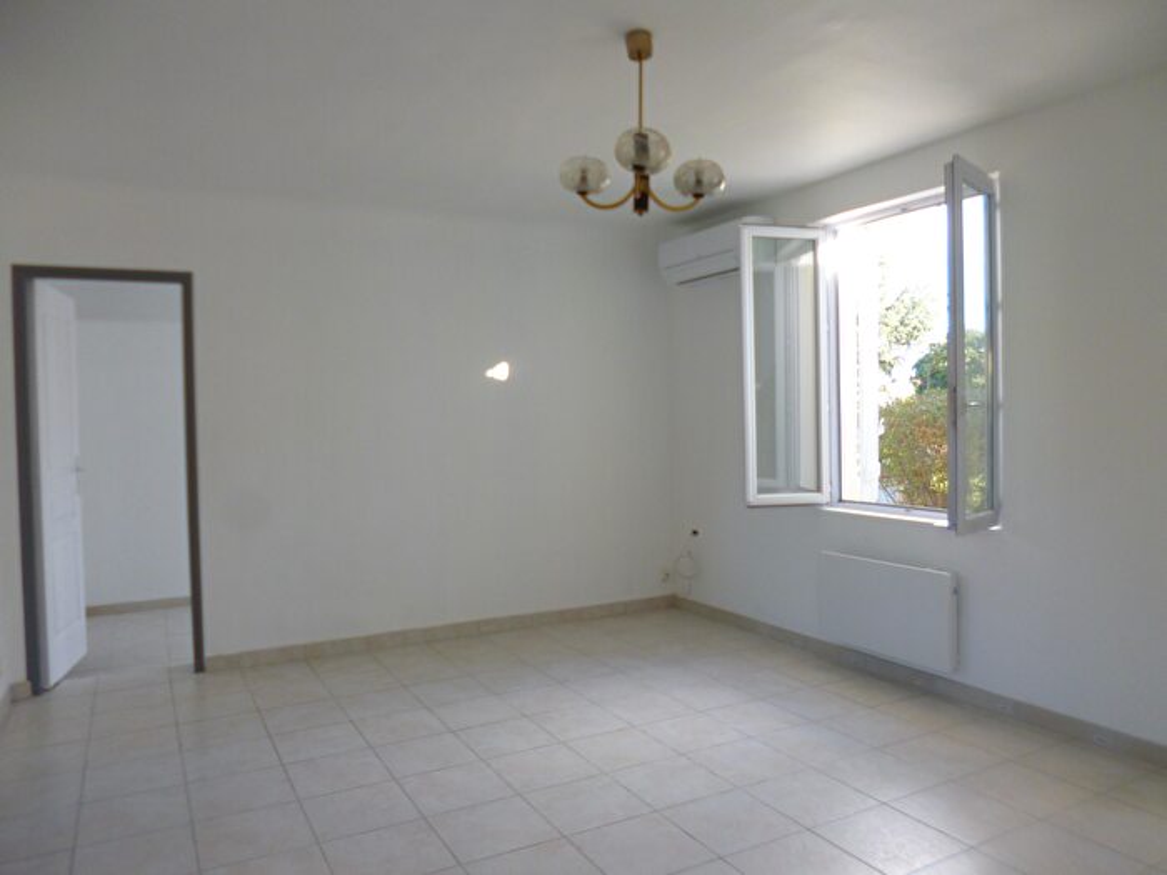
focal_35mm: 24
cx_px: 584
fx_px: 809
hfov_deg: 71.6
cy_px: 438
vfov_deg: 56.8
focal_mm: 4.3
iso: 100
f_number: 2.5
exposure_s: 1/60
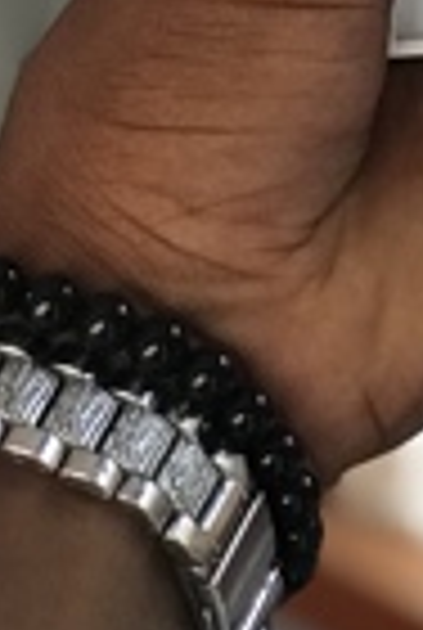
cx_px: 812
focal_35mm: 211
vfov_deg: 9.4
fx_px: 3700
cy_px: -418
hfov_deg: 6.4
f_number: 2.8
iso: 200
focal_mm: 6.6
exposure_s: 1/50
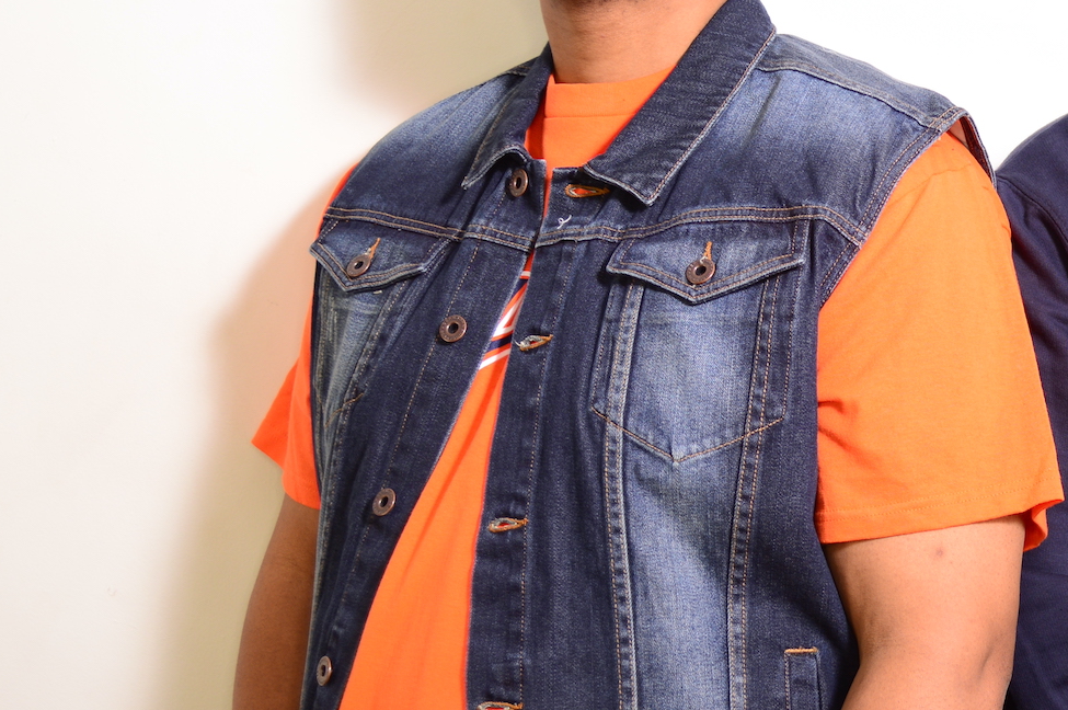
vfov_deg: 17.0
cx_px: 923
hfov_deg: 24.8
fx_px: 2371
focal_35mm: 80
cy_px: 339
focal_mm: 26
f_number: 4.2
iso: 100
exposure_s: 1/25
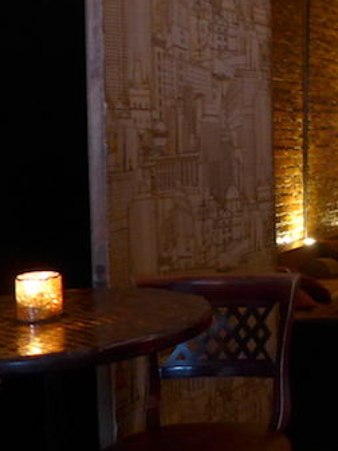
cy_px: 154
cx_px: 578
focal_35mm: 66
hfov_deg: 18.3
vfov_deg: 29.2
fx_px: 859
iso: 250
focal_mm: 4.7
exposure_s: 1/8
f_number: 1.4
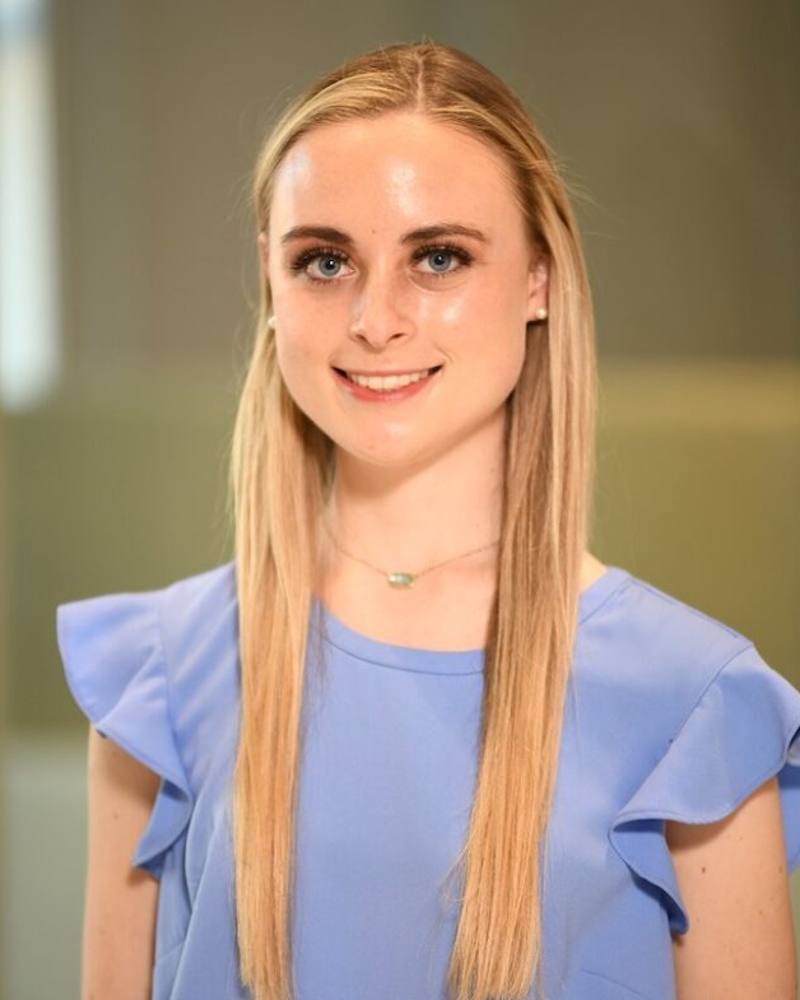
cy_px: 535
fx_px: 6718
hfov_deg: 6.8
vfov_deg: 8.5
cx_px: 401
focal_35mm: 227
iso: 640
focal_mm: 200
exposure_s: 1/125
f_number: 2.8
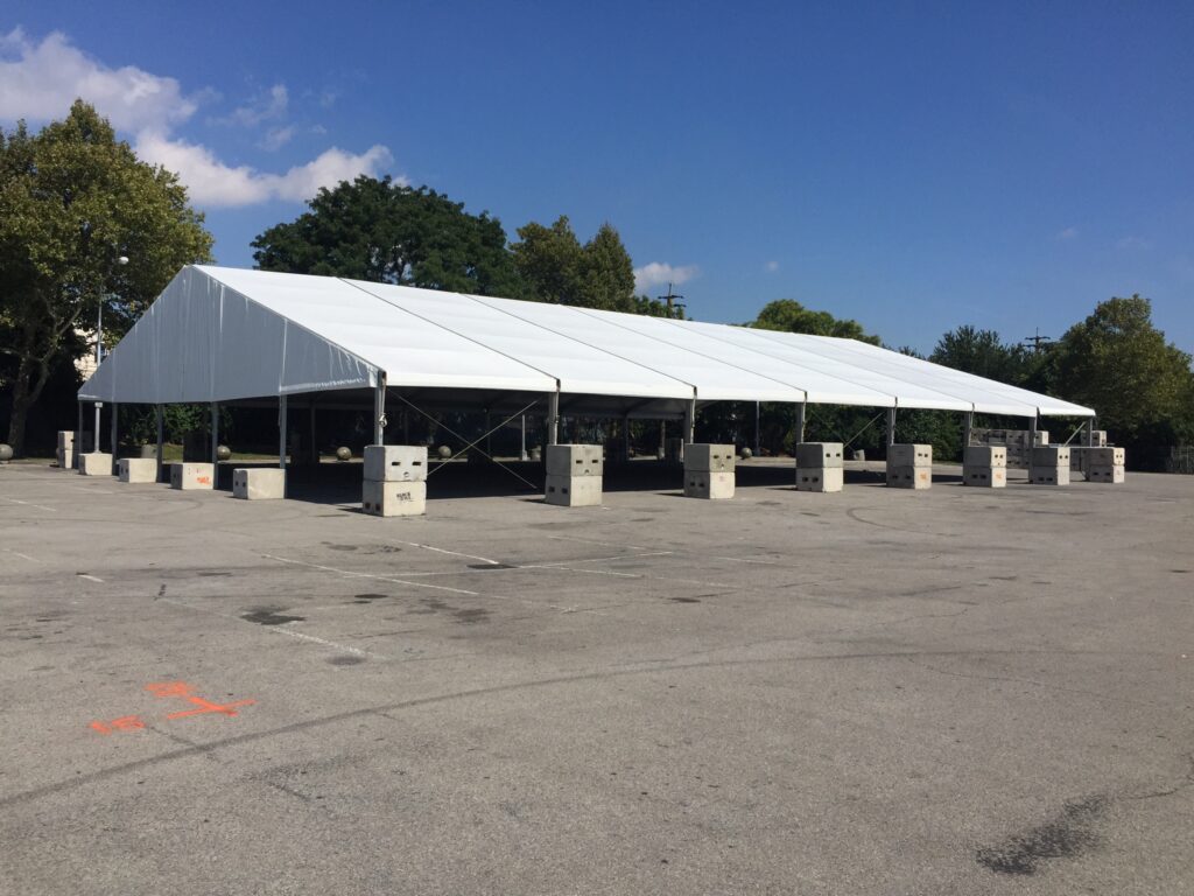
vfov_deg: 48.2
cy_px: 448
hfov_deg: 61.7
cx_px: 597
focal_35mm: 29
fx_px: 1000
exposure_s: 1/4405
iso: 32
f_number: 2.2
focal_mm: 4.15
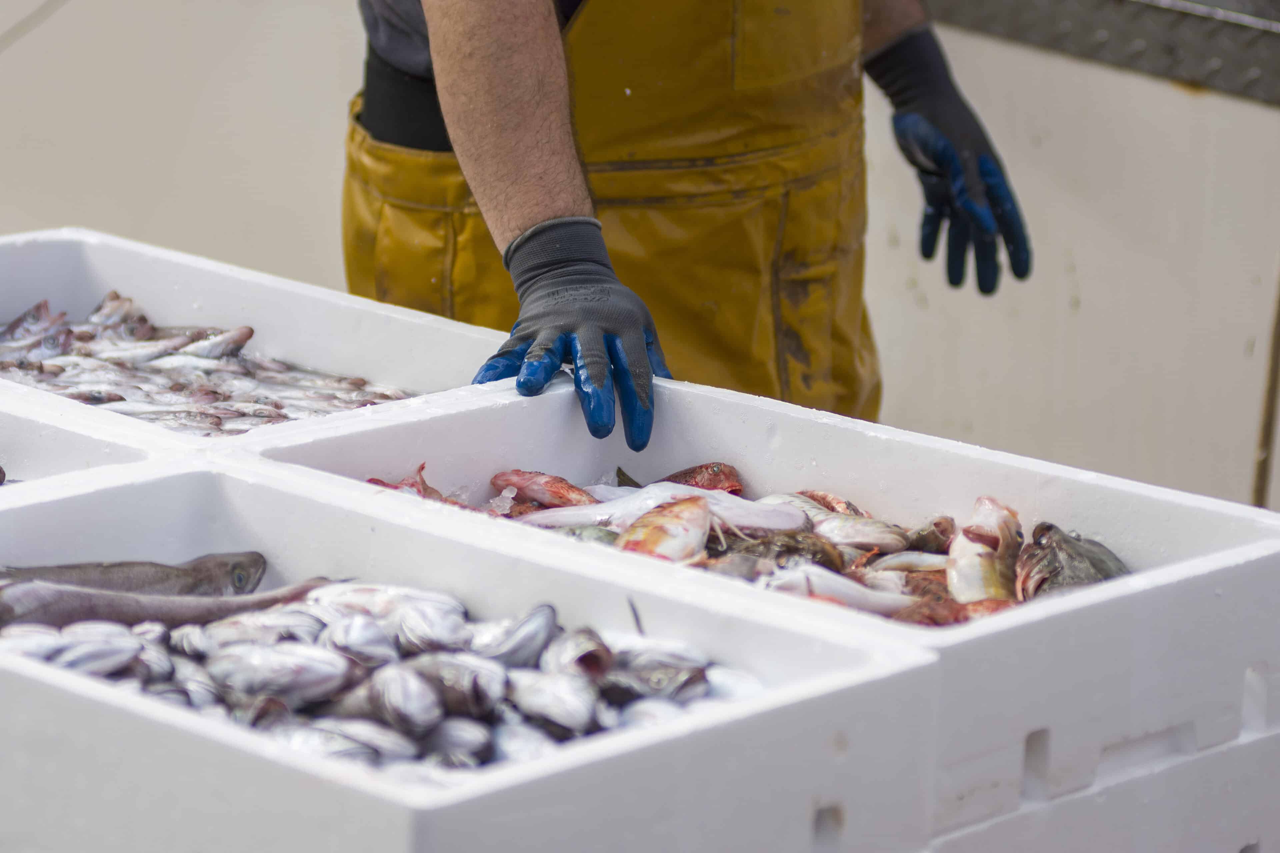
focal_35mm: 120
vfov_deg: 11.4
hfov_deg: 17.1
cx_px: 640
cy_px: 426
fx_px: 4266
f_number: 4
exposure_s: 1/1600
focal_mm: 80
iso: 200
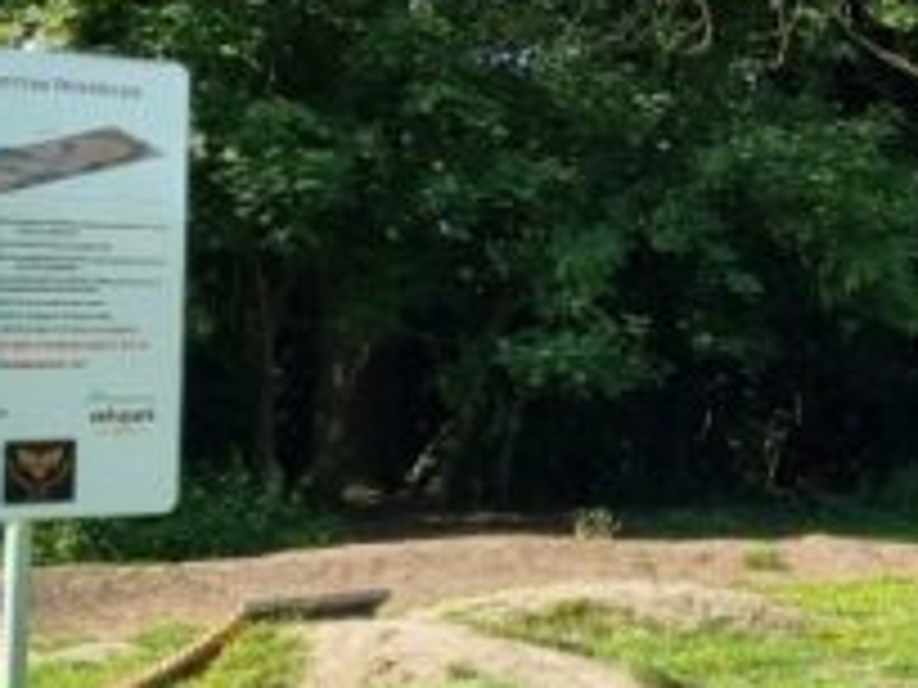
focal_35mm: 102
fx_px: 2705
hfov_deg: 18.7
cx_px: 945
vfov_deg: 14.4
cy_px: 63
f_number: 1.8
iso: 50
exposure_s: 1/1188
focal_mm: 5.4
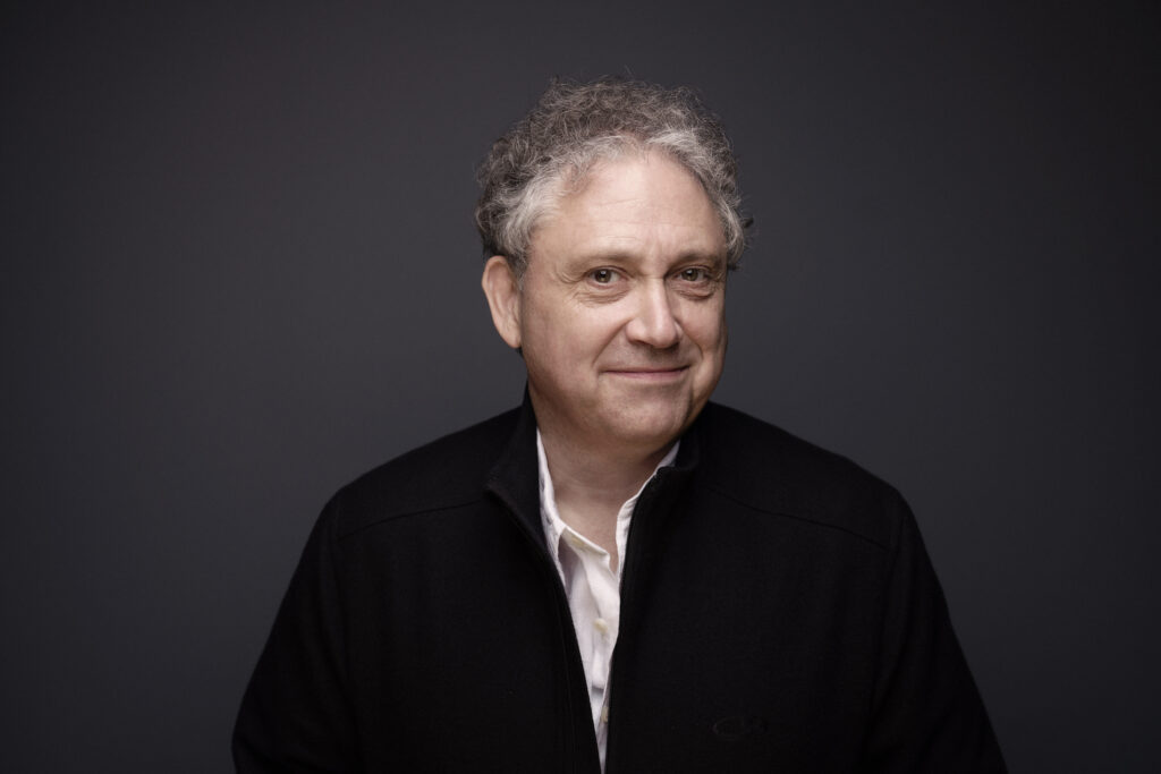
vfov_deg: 33.4
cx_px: 580
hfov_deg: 48.5
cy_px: 387
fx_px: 1290
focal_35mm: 40
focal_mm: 40
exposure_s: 1/100
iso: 200
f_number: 3.2
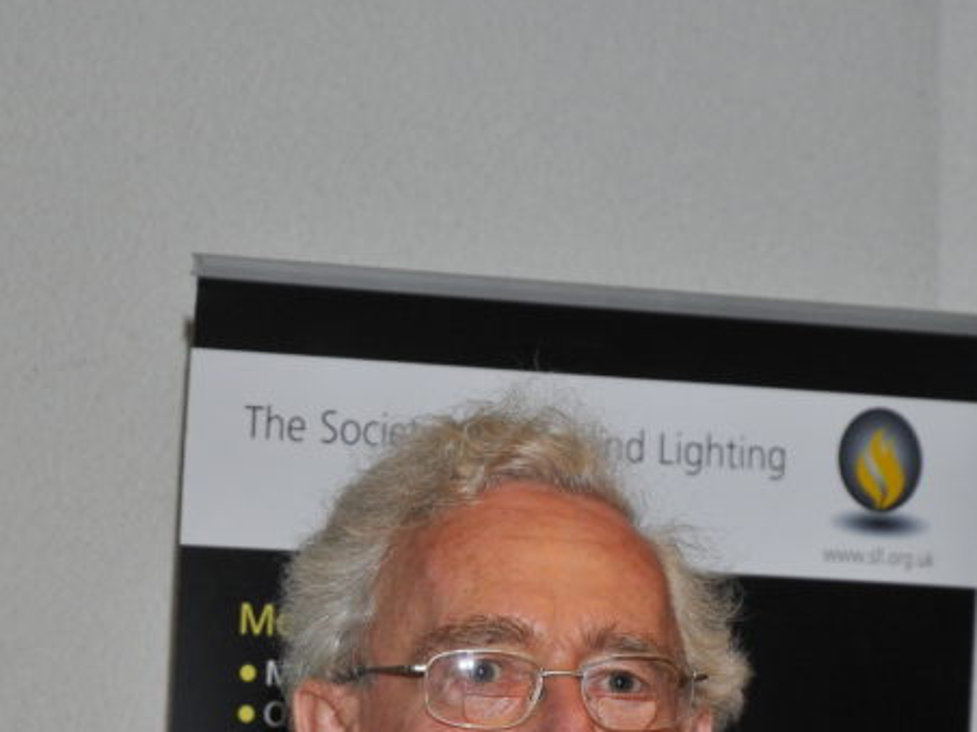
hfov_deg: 8.4
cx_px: 389
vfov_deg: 6.3
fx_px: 6633
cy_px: 1028
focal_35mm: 235
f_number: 7.1
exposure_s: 1/50
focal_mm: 72
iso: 640
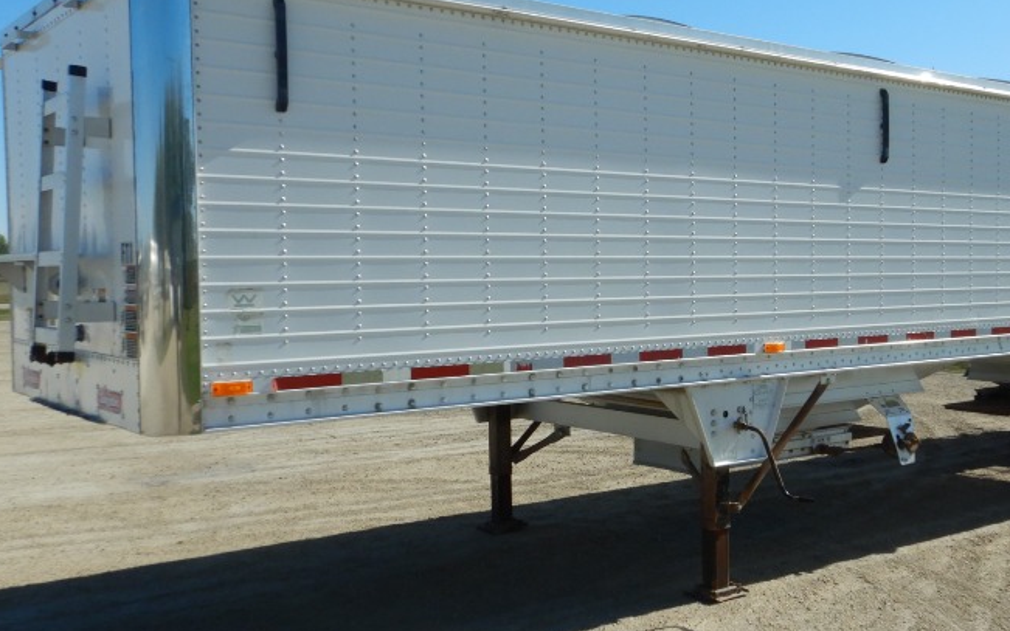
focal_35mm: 40
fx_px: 1101
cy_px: 318
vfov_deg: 32.0
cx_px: 687
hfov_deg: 48.3
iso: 125
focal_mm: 4.3
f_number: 4.1
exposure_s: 1/1250
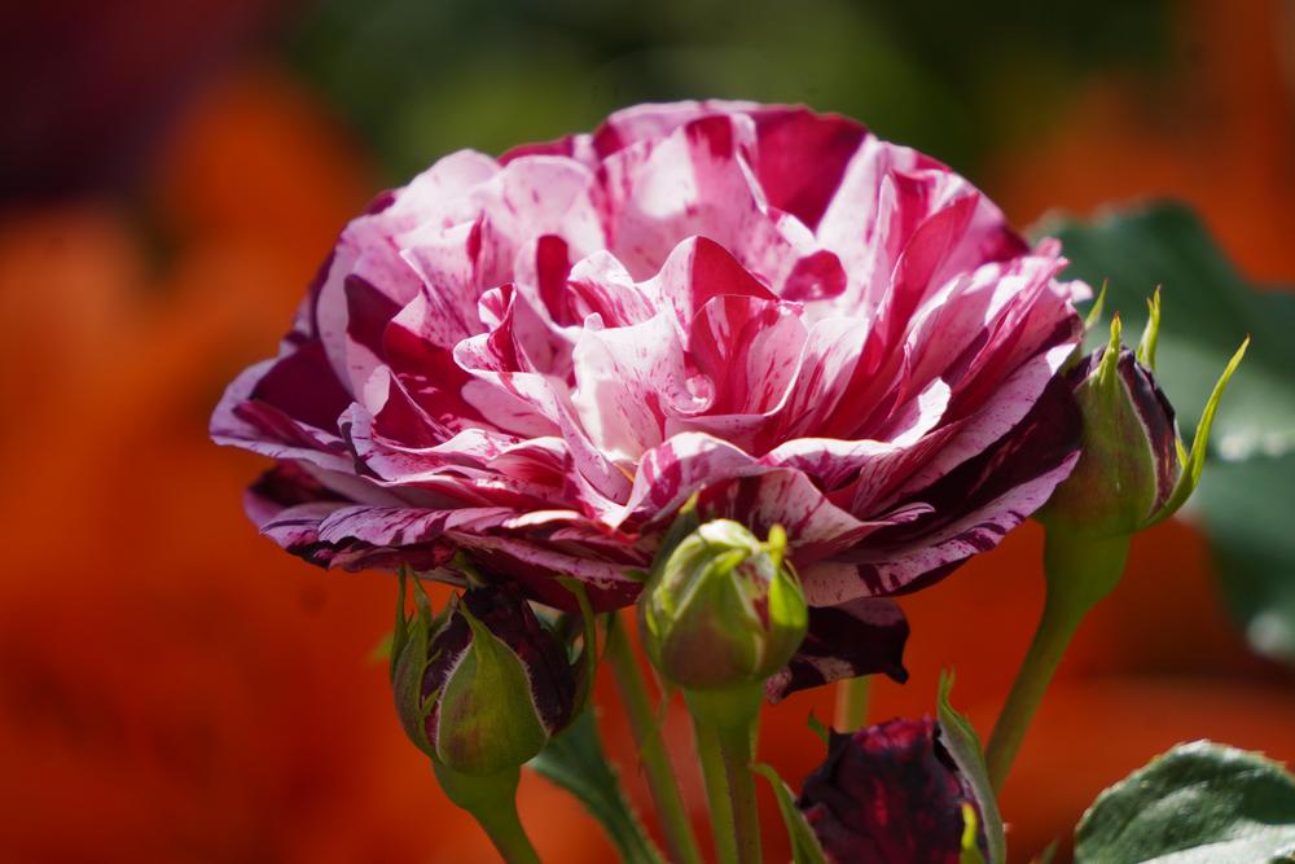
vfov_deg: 4.4
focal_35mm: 315
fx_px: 11332
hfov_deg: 6.5
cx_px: 648
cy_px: 432
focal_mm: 210
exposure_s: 1/400
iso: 200
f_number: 6.3
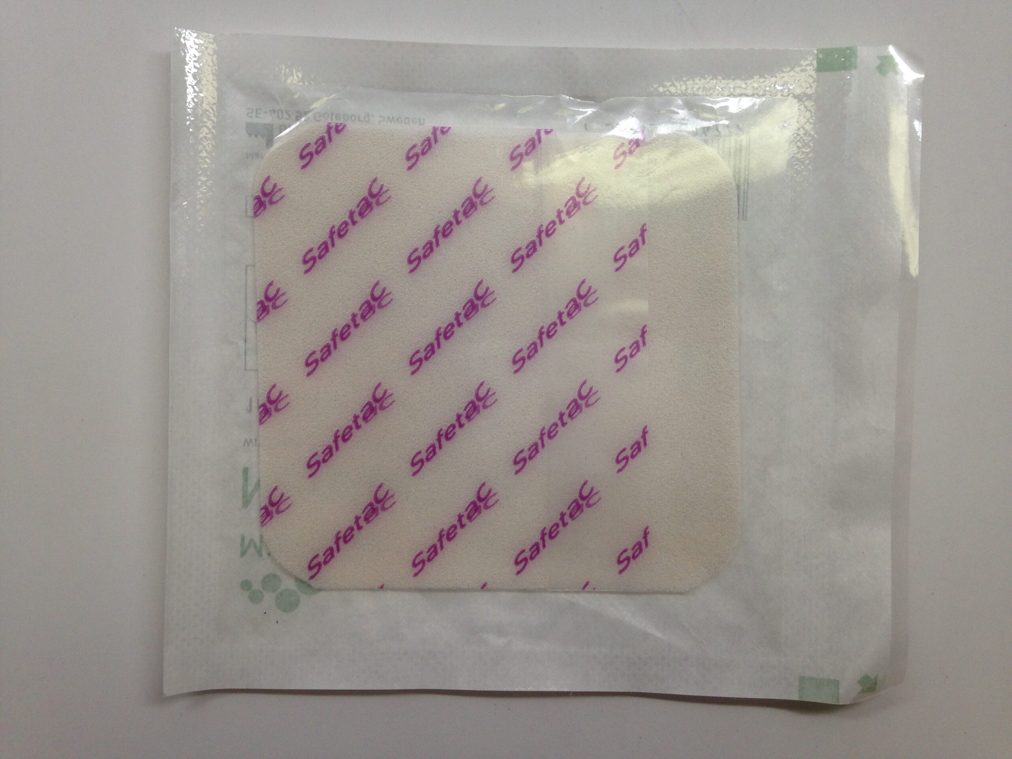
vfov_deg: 42.9
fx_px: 965
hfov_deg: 55.4
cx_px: 506
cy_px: 380
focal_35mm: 33
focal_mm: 4.12
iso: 50
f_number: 2.4
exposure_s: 1/60
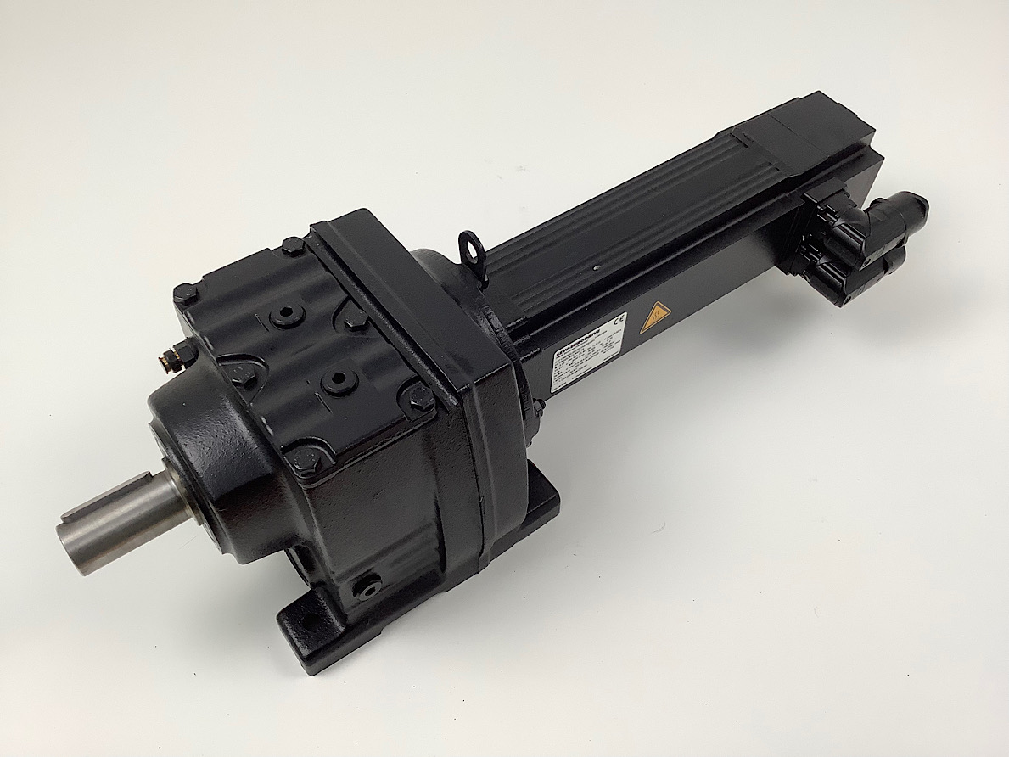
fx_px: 904
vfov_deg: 45.4
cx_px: 504
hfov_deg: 58.3
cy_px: 378
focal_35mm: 31
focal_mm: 3.3
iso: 64
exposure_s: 1/100
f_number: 2.4
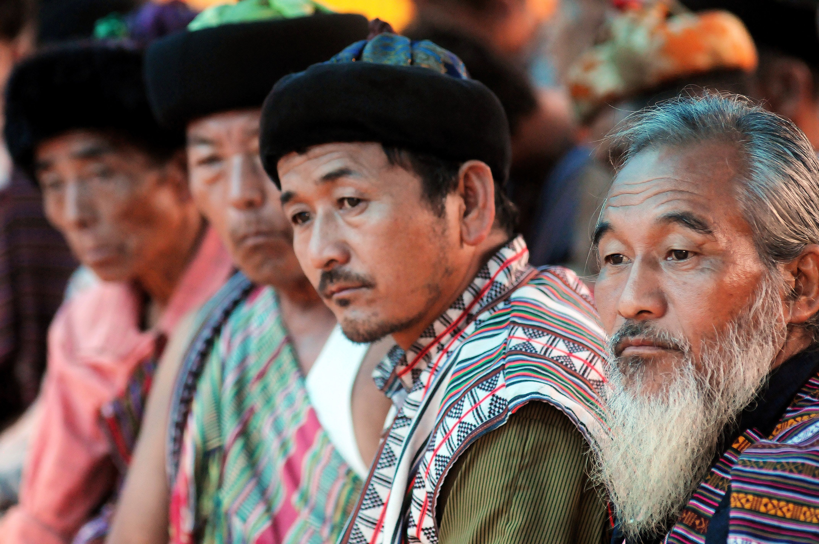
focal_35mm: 218
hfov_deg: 9.5
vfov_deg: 6.3
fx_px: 4942
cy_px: 272
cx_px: 410
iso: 800
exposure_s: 1/250
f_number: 4
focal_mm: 145
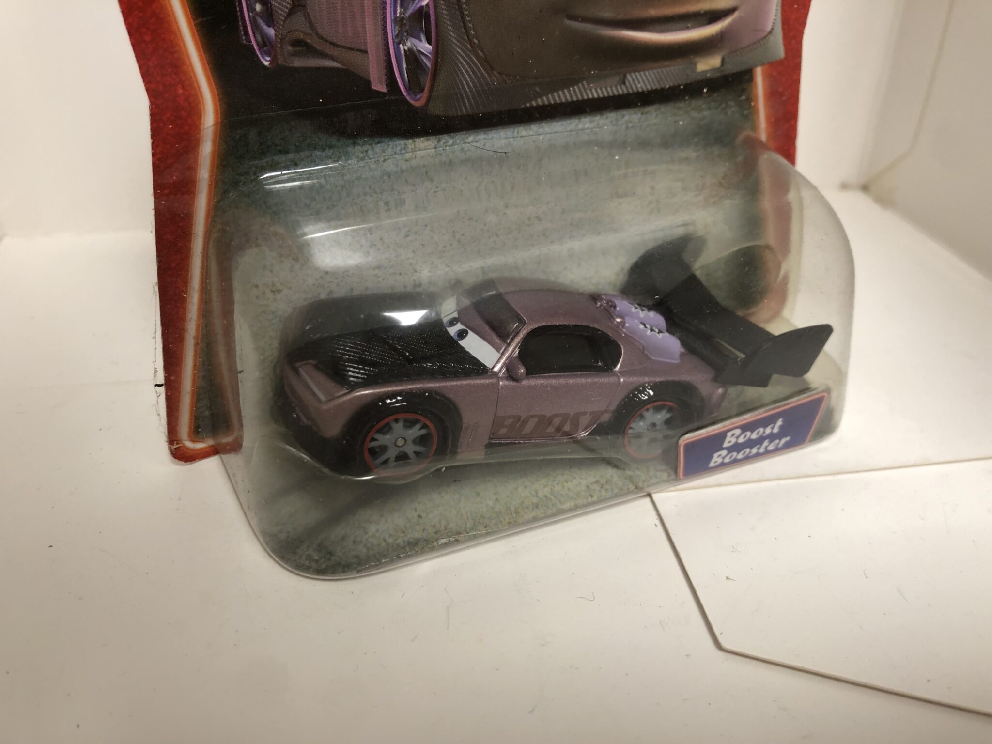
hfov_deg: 63.4
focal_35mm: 28
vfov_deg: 49.7
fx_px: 802
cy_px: 372
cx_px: 496
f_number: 1.8
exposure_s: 1/25
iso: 40
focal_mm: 4
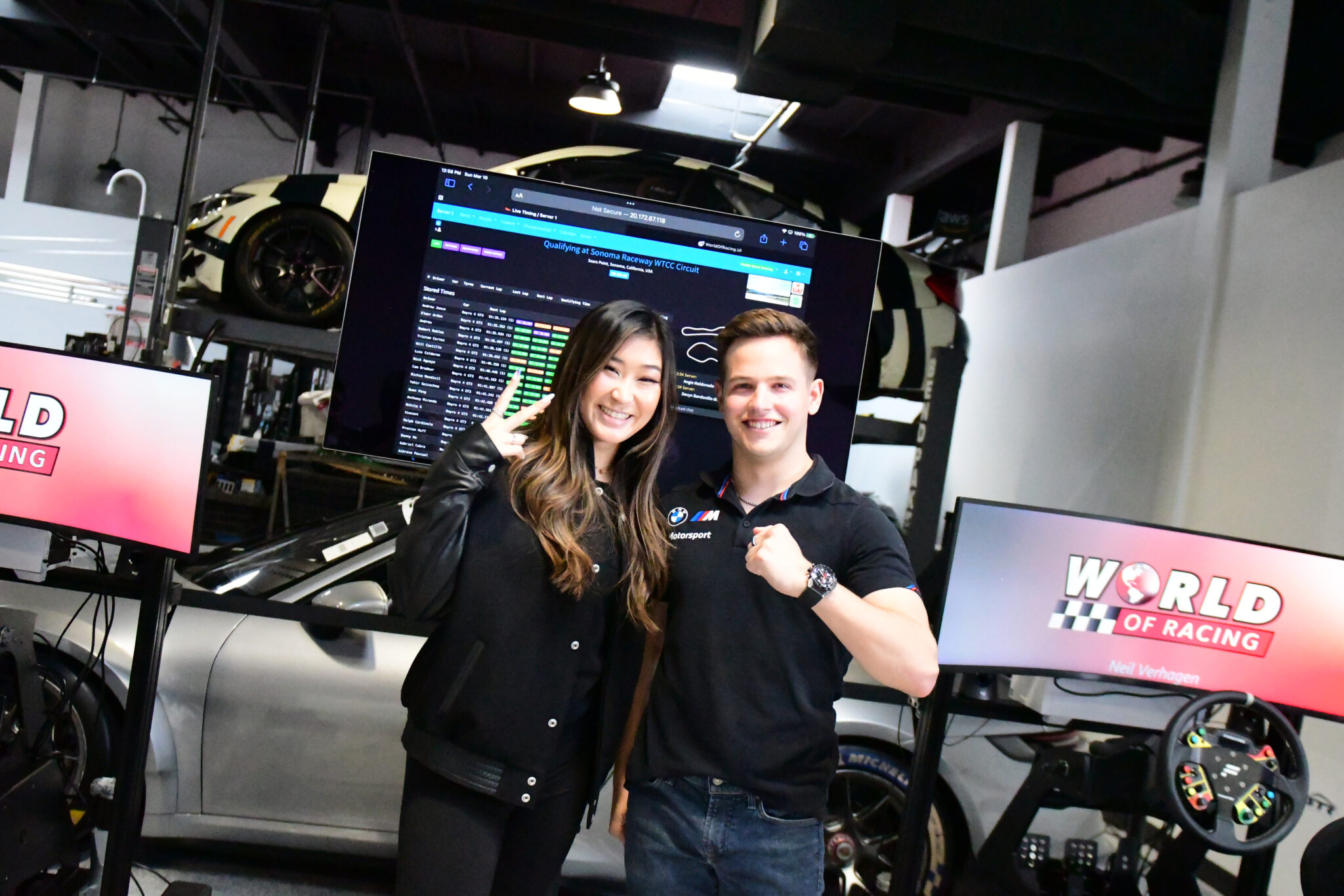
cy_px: 448
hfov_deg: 53.1
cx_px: 672
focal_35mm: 36
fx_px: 1344
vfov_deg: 36.9
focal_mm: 24
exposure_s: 1/2000
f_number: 2.8
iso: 20000
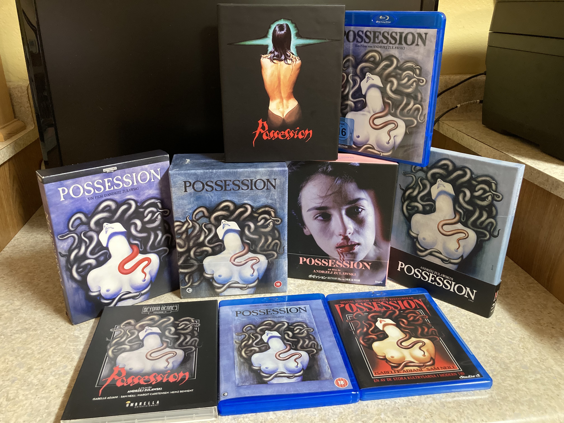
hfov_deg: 63.4
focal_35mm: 28
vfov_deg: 49.7
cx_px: 282
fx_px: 456
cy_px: 212
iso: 500
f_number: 1.8
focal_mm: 3.99
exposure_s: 1/30
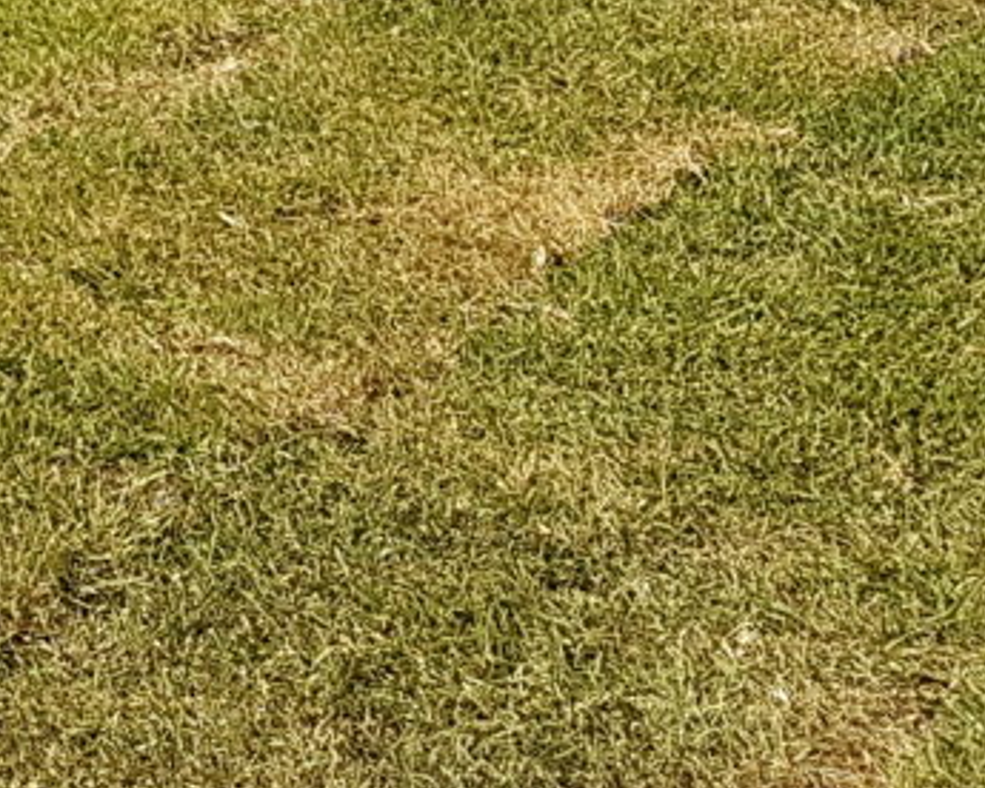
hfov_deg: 15.3
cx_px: -611
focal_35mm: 113
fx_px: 3294
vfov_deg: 12.0
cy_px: -848
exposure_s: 1/1508
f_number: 1.7
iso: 40
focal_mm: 4.2
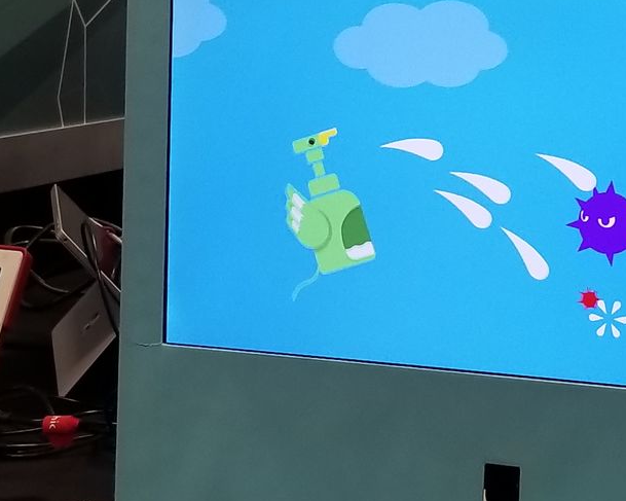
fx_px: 926
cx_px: 466
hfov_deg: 36.5
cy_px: 98
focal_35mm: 50
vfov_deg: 29.5
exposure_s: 1/60
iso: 80
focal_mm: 4.25
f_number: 1.7
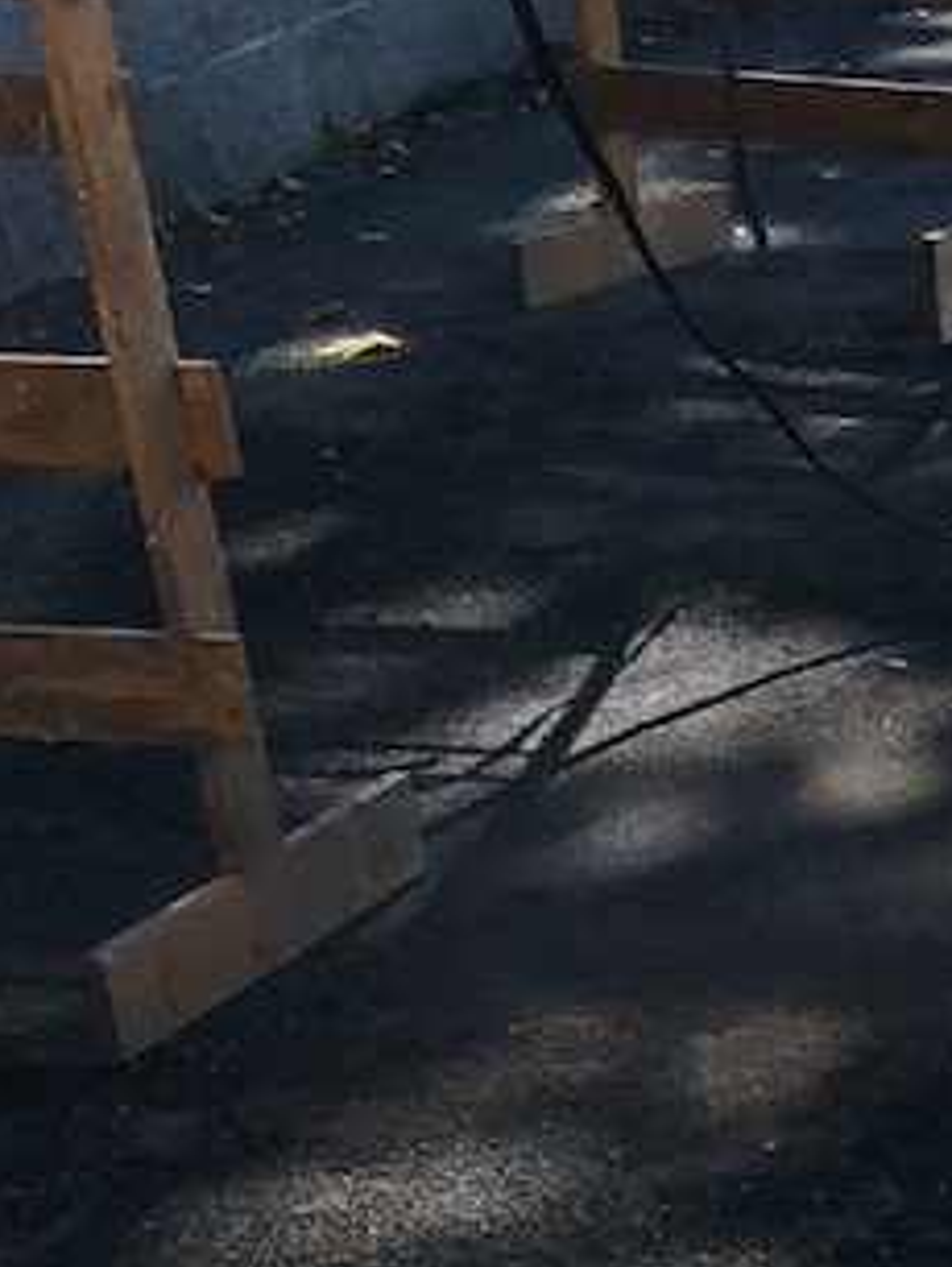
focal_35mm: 117
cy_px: 2563
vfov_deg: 14.1
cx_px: 1966
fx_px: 4284
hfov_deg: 11.3
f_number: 1.8
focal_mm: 4
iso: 20
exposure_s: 1/1845
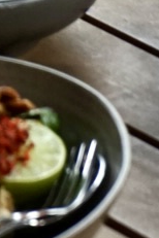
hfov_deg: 3.0
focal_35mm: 455
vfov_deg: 4.5
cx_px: -135
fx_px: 3014
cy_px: -159
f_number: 6.3
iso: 800
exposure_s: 1/200
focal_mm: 65
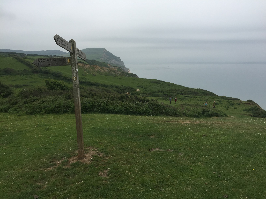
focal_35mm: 29
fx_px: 223
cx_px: 133
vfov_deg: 48.2
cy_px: 100
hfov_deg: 61.7
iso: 32
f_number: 2.2
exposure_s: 1/2198
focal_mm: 4.15
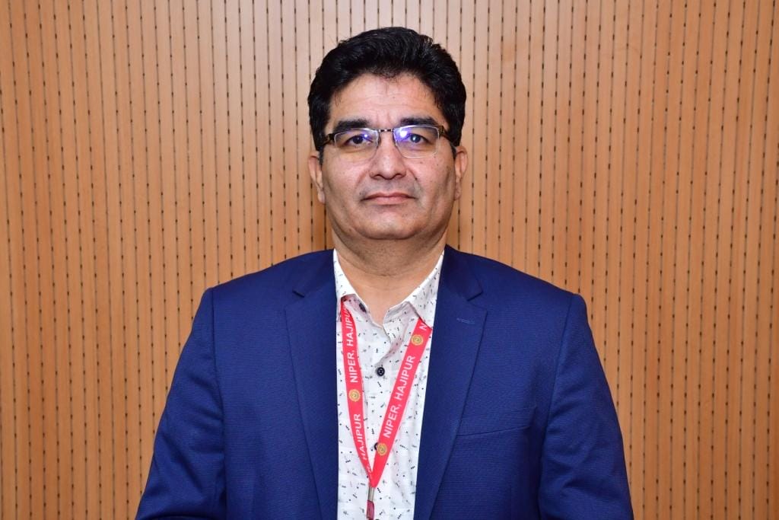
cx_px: 390
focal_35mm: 67
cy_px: 260
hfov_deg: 30.1
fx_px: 1450
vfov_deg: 20.3
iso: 1000
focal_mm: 45
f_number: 8
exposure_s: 1/125
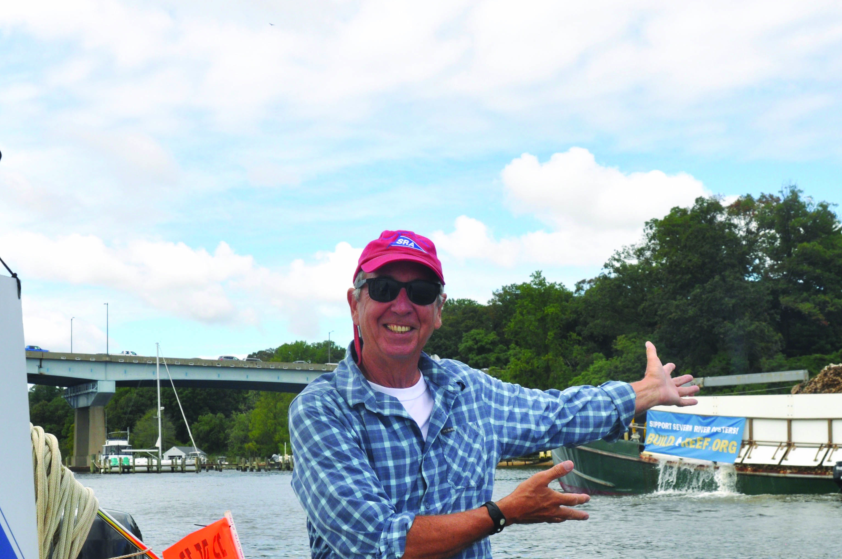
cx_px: 405
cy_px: 342
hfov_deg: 34.0
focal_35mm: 59
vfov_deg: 22.9
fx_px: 1378
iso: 400
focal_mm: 28
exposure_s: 1/640
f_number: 13
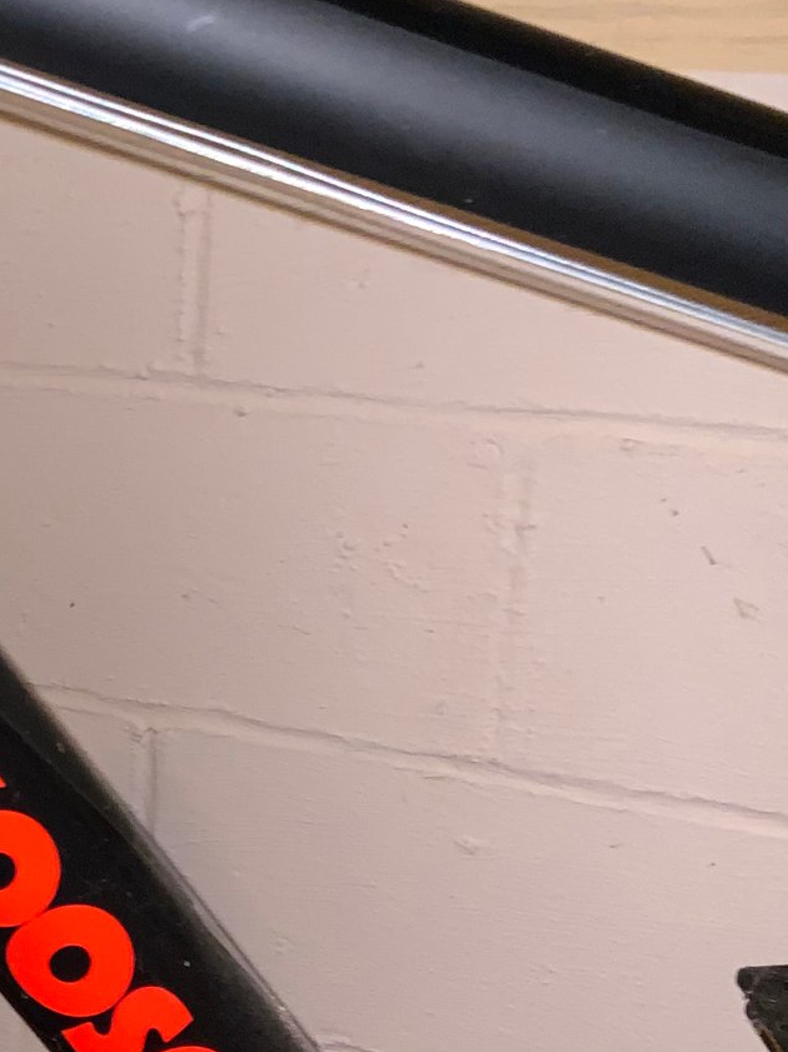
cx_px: -55
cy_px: 763
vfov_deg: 27.9
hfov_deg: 20.4
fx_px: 2096
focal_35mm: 69
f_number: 1.8
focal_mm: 3
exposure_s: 1/33
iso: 64
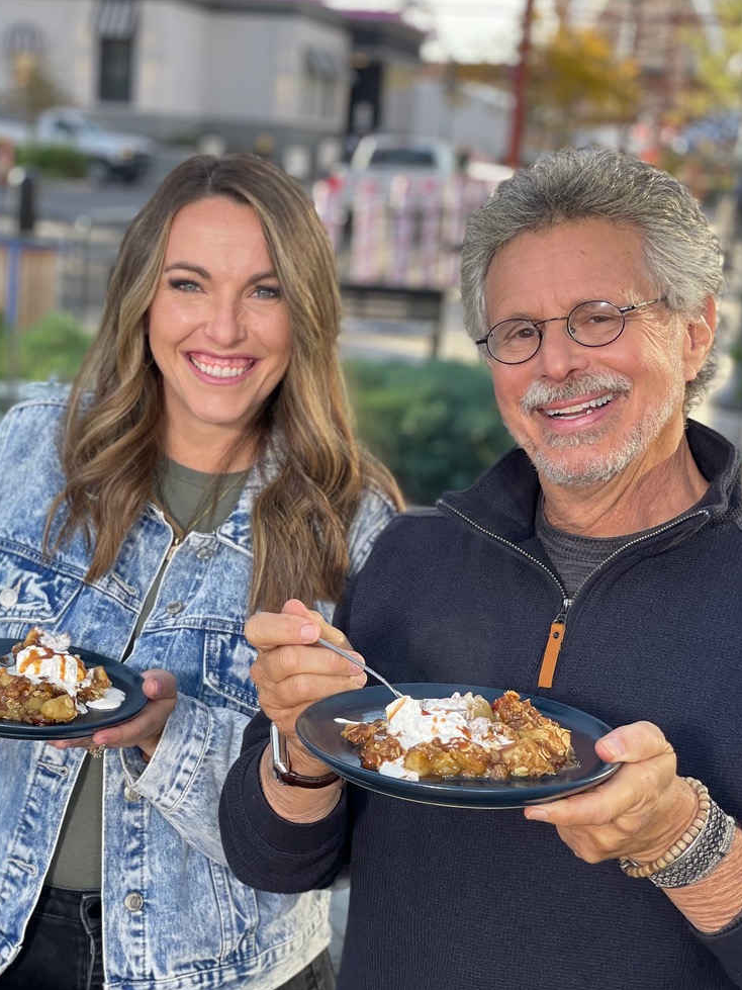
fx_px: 1944
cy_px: 517
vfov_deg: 28.6
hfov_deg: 21.6
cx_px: 293
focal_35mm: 68
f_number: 2
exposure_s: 1/119
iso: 32
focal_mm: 6
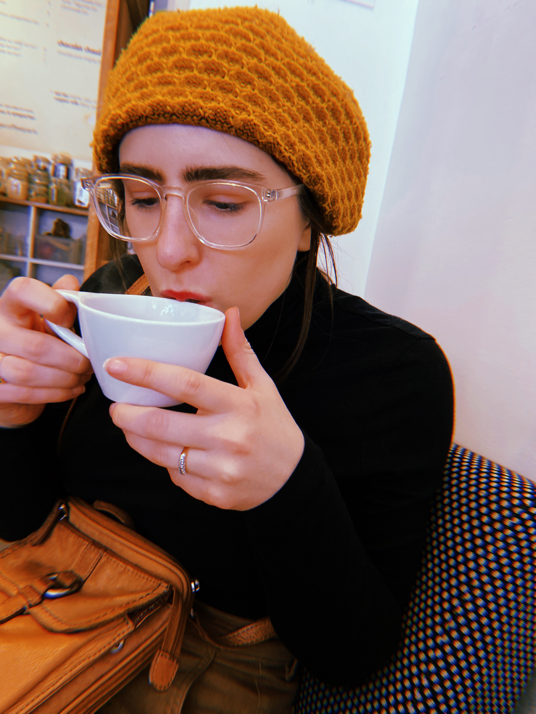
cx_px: 268
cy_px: 357
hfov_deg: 53.1
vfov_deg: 67.3
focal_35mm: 26
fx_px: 537
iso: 400
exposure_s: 1/33
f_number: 1.8
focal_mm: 4.25
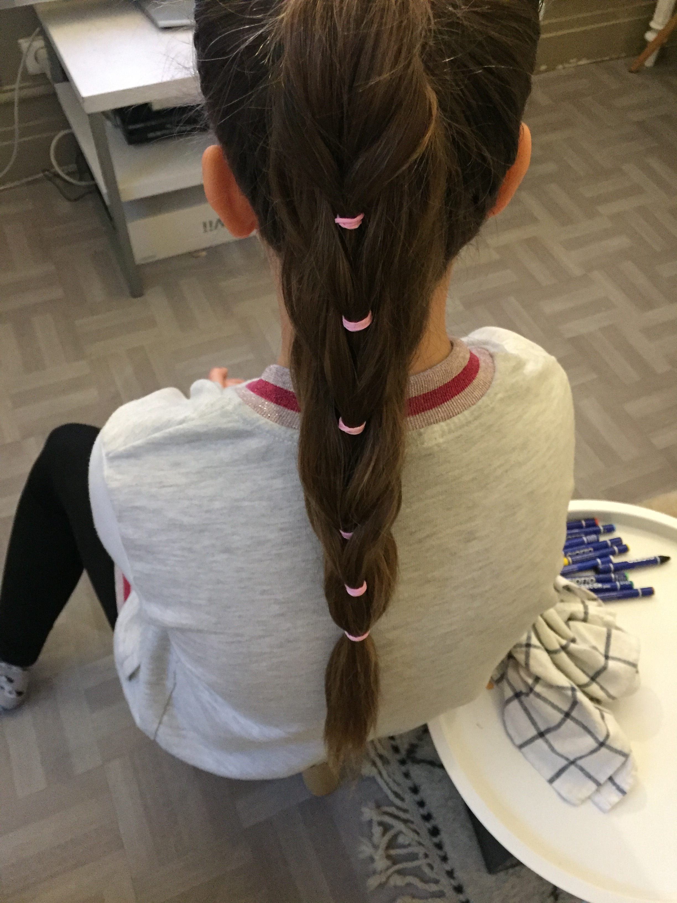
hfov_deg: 48.2
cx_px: 338
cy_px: 452
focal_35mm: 29
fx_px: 756
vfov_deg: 61.7
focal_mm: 4.15
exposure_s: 1/17
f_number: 2.2
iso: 320
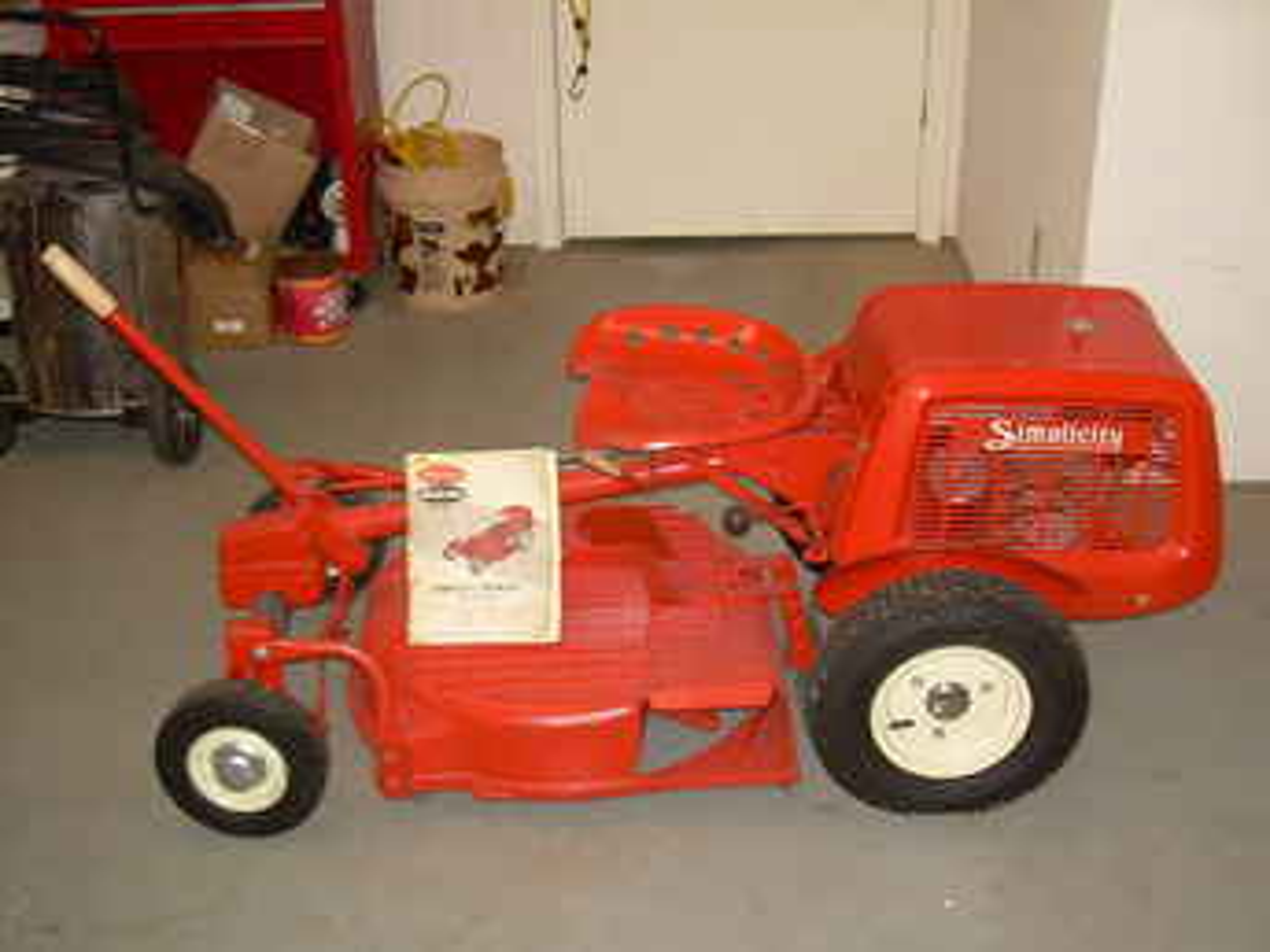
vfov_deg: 30.9
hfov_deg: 40.4
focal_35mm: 47
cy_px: 476
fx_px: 1724
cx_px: 635
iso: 154
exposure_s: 1/60
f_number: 3
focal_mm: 7.7
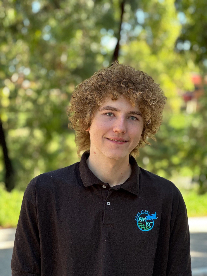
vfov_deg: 25.3
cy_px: 138
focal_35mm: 77
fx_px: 614
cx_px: 104
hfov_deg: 19.1
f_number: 2.8
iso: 64
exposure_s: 1/121
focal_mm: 9
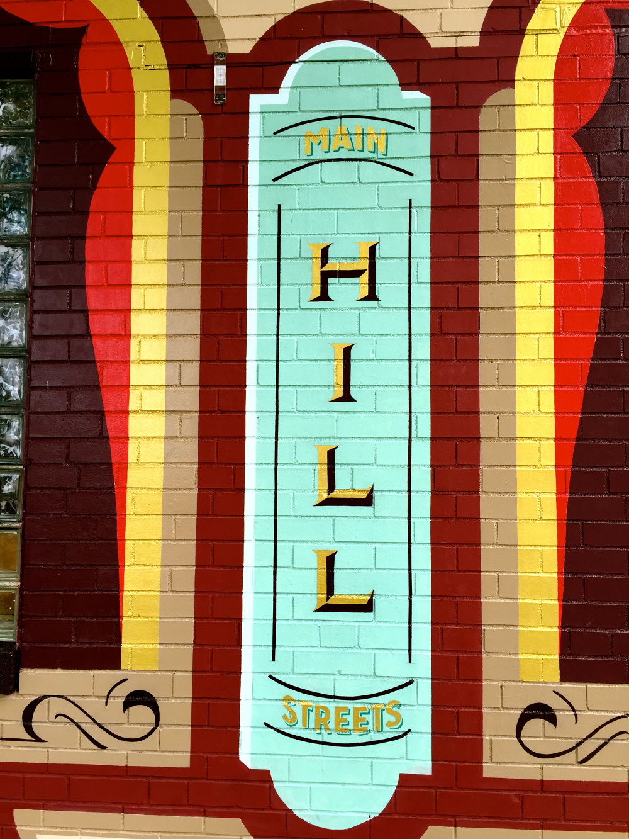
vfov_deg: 61.7
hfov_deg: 48.2
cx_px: 314
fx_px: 702
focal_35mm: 29
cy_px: 420
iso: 32
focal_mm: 4.15
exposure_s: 1/170
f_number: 2.2
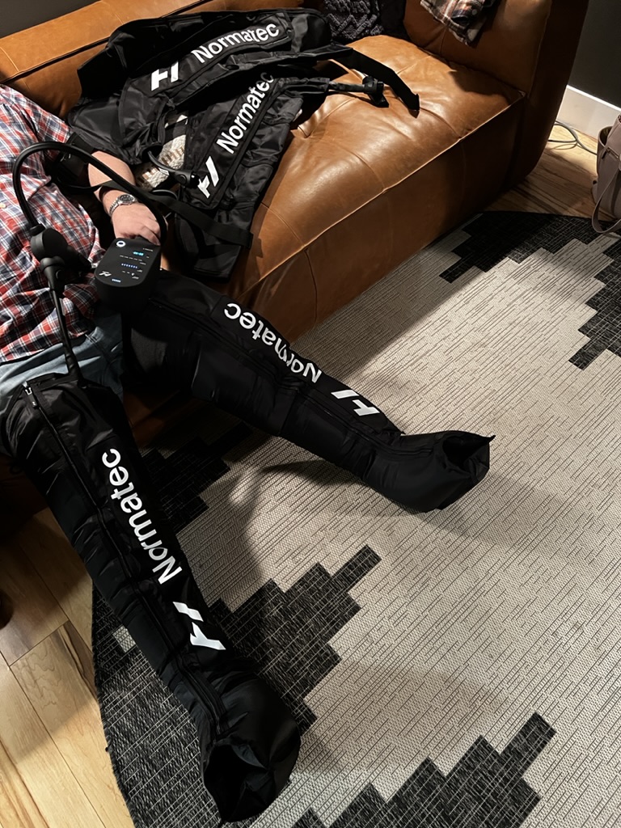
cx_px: 310
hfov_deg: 53.1
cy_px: 414
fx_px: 622
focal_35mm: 26
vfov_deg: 67.3
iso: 1000
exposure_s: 1/24
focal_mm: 5.7
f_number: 1.5
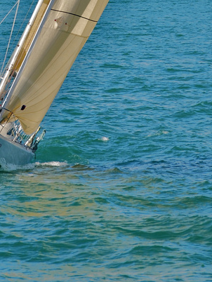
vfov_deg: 4.8
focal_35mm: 407
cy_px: -96
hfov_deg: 3.7
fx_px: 3322
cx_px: 47
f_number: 10
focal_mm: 105
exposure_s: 1/250
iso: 160
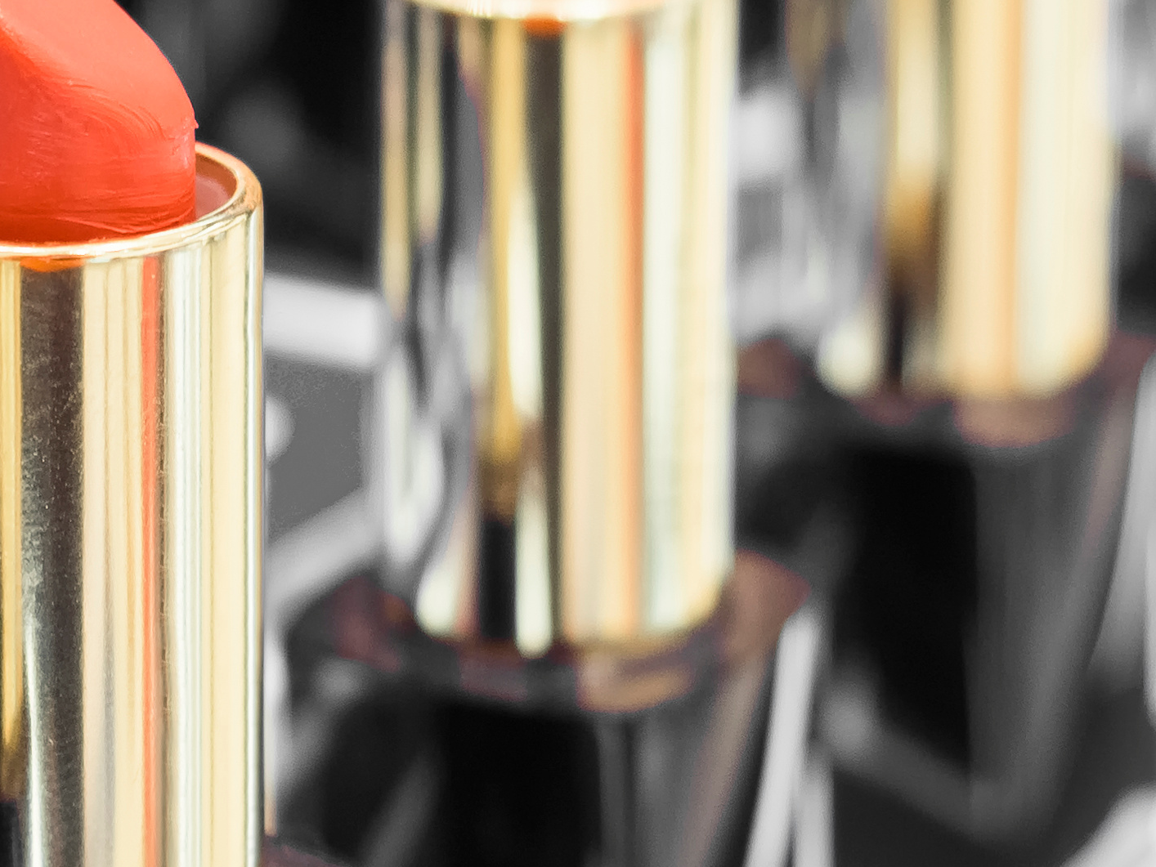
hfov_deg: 10.5
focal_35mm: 189
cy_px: 202
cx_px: 509
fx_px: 6313
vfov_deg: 7.8
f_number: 2.8
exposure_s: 1/125
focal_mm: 29
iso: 400
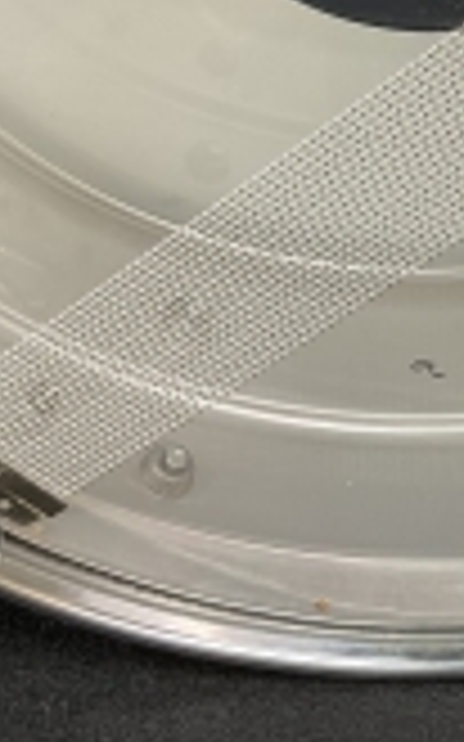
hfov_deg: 13.3
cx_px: 455
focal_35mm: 97
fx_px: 1964
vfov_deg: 20.3
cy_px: -108
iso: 64
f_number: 1.8
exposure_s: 1/43
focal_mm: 3
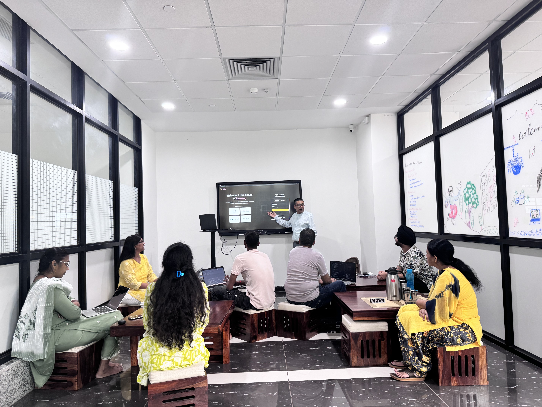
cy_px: 204
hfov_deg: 71.6
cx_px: 271
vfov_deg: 56.8
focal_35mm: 24
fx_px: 376
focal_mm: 6.76
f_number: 1.78
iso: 200
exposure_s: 1/100
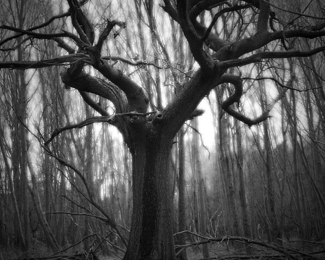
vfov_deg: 21.5
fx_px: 683
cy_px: 113
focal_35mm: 71
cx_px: 161
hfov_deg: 26.8
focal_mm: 30
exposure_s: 1/2
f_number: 32
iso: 100
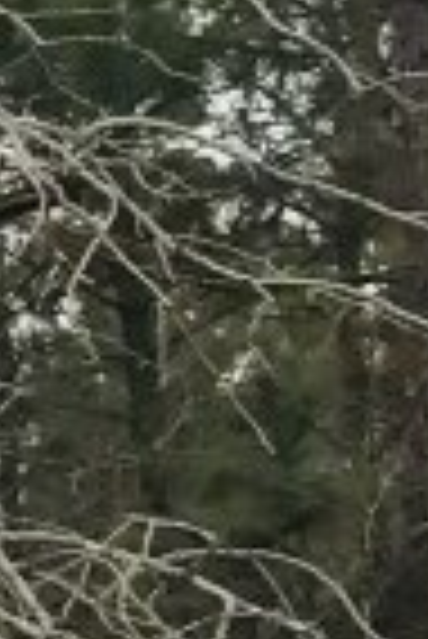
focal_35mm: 273
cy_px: 490
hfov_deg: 3.8
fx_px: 4856
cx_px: -2557
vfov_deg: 7.5
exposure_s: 1/674
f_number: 1.8
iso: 20
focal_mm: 3.99
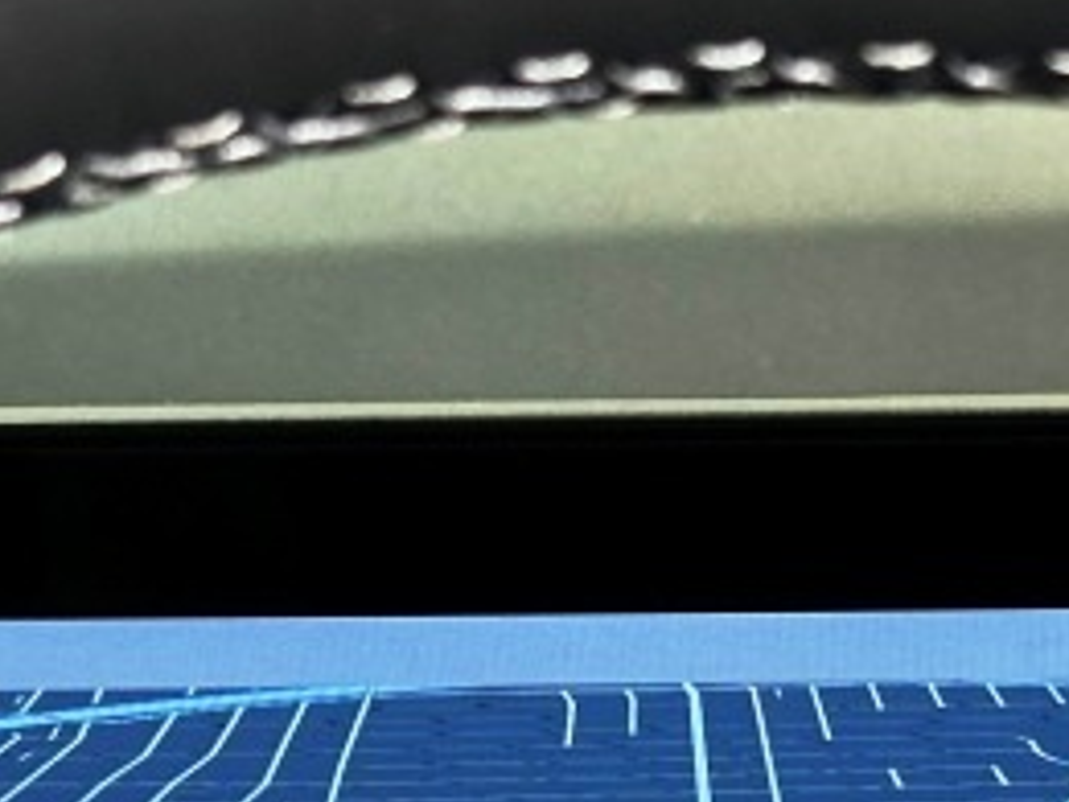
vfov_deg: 7.7
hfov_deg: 10.5
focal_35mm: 189
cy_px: 1139
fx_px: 5837
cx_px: 715
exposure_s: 1/40
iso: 320
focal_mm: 6.86
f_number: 1.78
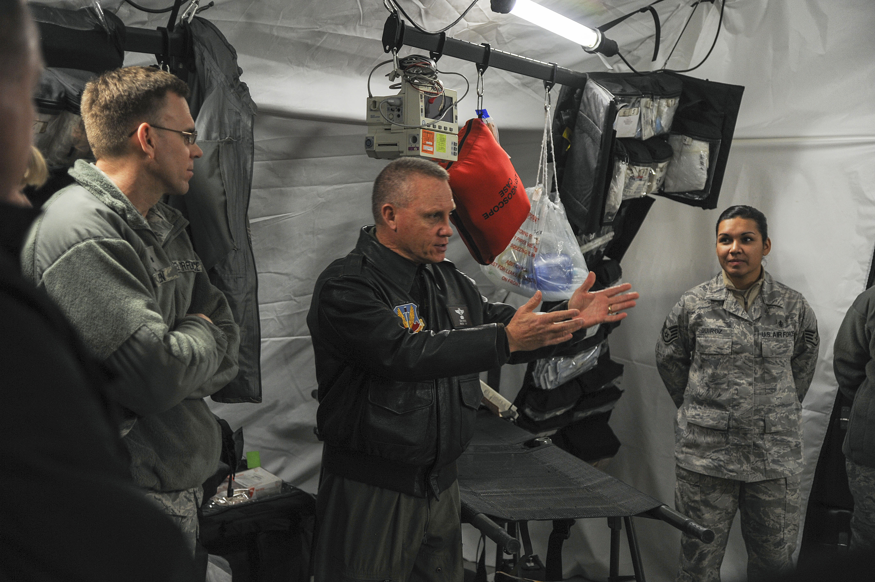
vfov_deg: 21.9
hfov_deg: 32.4
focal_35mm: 62
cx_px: 438
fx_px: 1506
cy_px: 291
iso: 800
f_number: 4
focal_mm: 62
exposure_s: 1/100
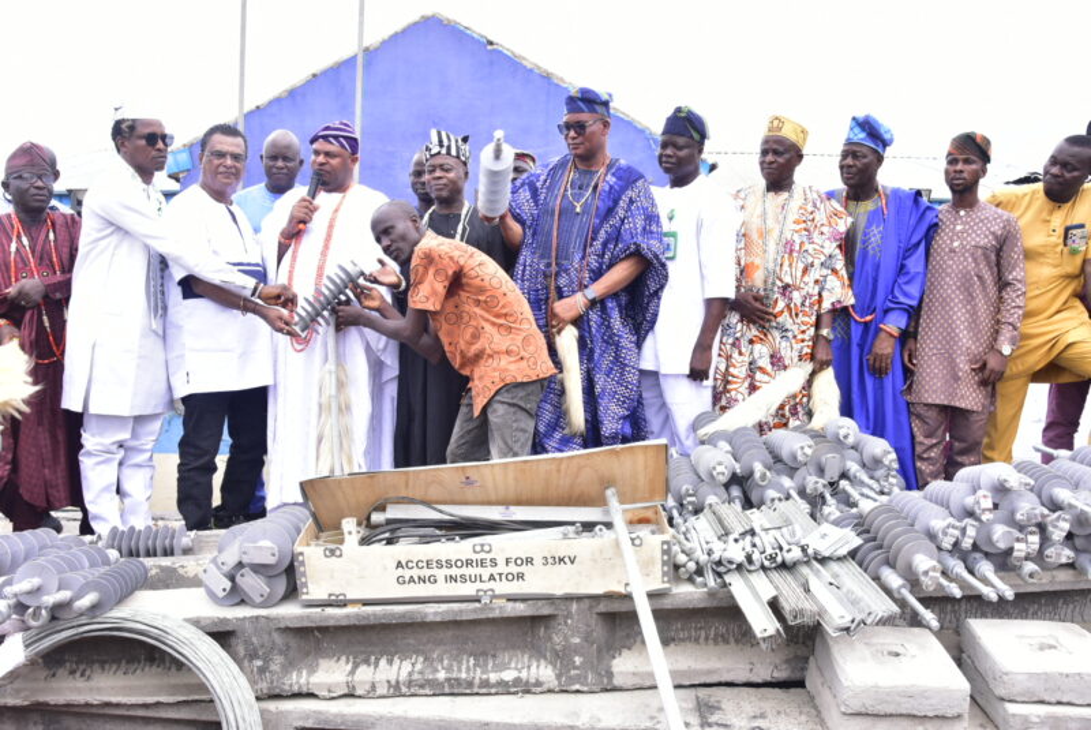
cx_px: 546
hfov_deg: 61.9
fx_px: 910
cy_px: 365
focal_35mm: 30
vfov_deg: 43.7
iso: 400
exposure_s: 1/100
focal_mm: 30
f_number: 11
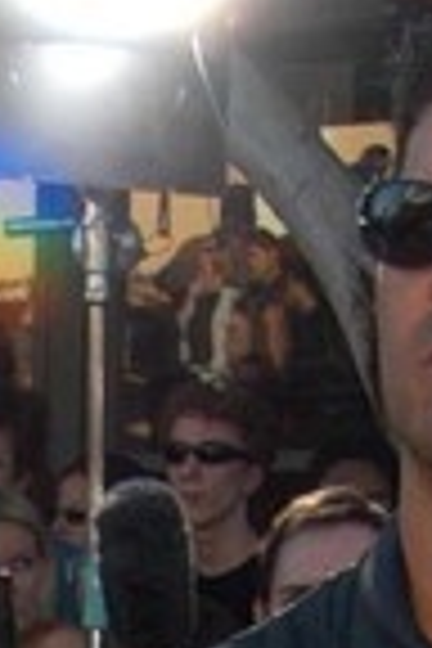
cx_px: -670
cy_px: 2068
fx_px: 5175
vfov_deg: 6.4
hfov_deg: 4.6
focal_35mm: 288
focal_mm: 27
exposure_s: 1/160
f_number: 7.1
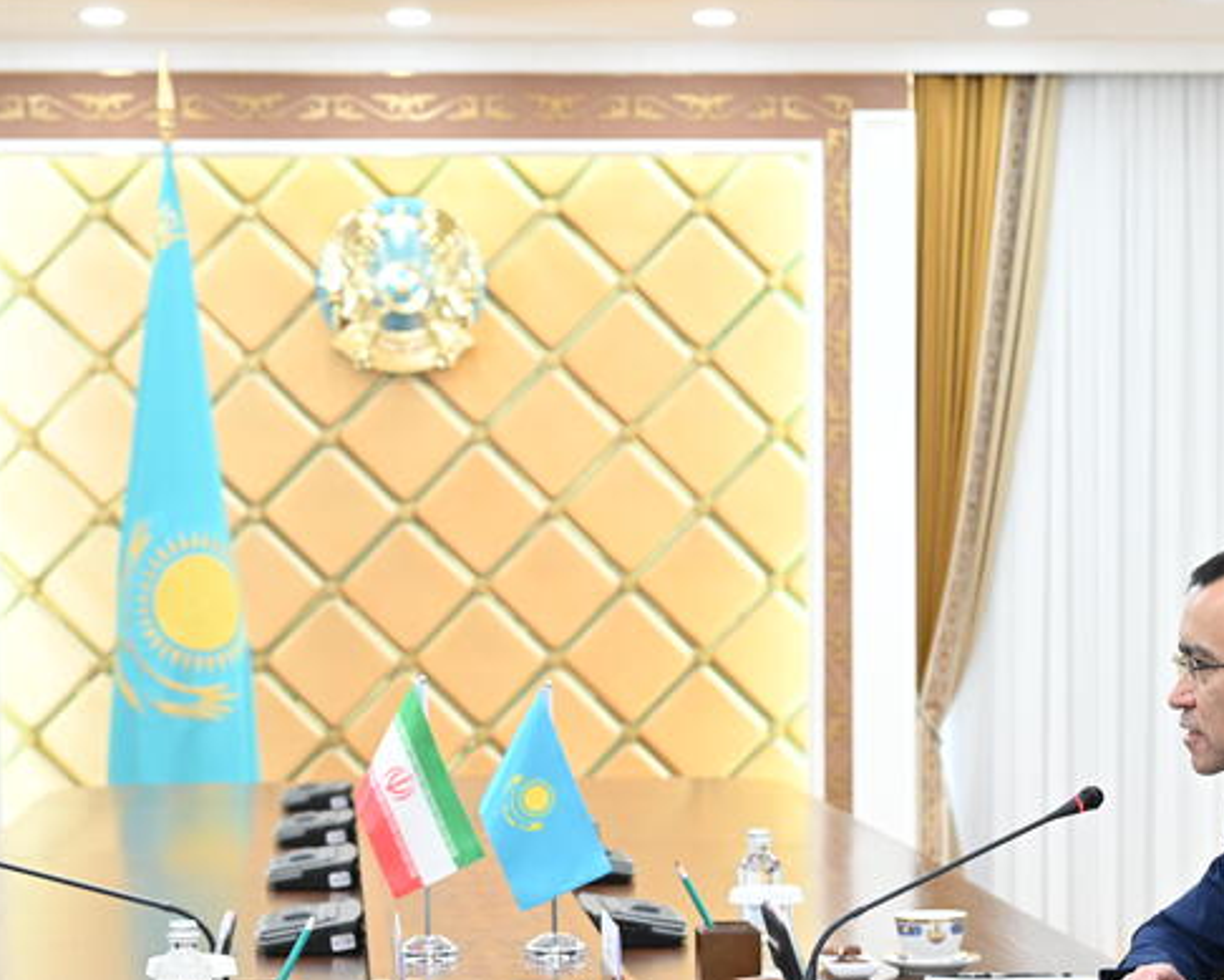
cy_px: 807
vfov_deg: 17.5
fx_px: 3152
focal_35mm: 87
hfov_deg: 22.0
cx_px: 552
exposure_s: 1/200
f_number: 4
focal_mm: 44
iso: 2000
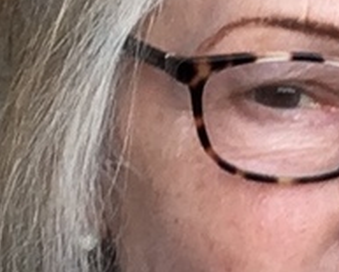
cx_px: 242
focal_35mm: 146
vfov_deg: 10.3
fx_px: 1467
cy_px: -127
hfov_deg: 13.1
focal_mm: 2.15
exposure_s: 1/100
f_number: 2.4
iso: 50
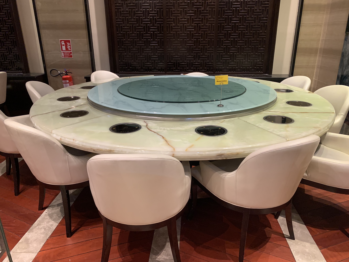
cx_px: 174
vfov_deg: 53.1
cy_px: 131
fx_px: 262
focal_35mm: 26
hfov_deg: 67.3
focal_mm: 4.25
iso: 400
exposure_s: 1/50
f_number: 1.8
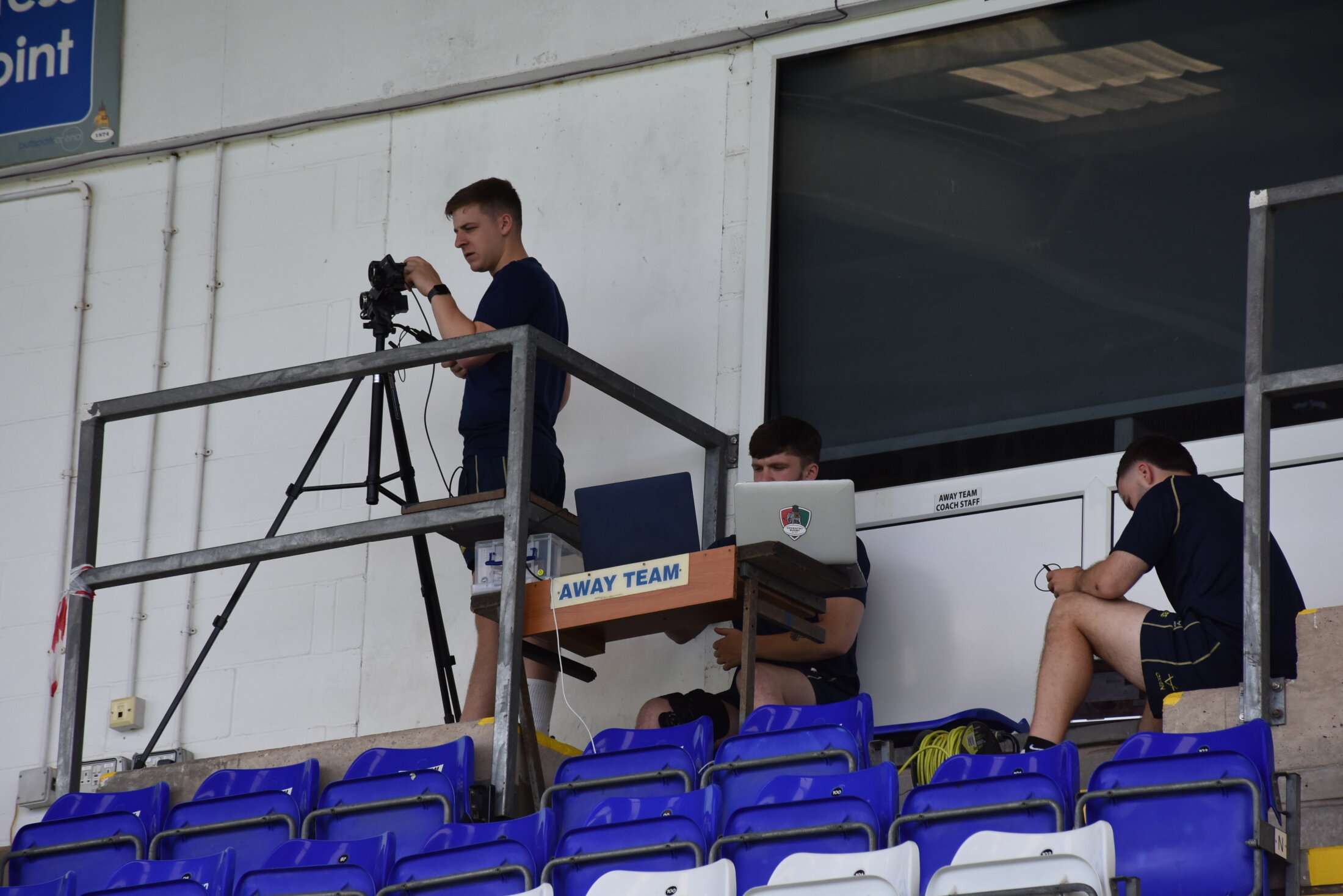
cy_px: 448
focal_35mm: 168
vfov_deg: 8.2
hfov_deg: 12.2
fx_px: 6269
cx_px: 672
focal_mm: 112
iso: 560
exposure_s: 1/500
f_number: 8
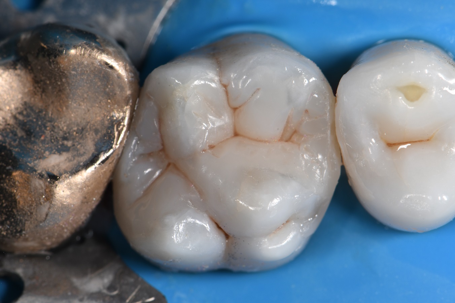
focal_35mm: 157
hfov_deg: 13.1
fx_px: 1983
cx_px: 228
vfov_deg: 8.7
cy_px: 152
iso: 200
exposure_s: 1/160
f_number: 32
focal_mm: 105
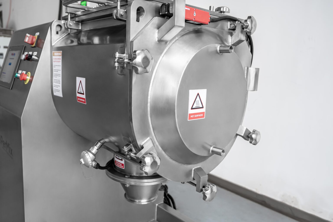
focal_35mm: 30
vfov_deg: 43.6
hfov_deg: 62.0
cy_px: 111
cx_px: 166
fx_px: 277
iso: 800
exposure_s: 1/80
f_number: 4
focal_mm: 30
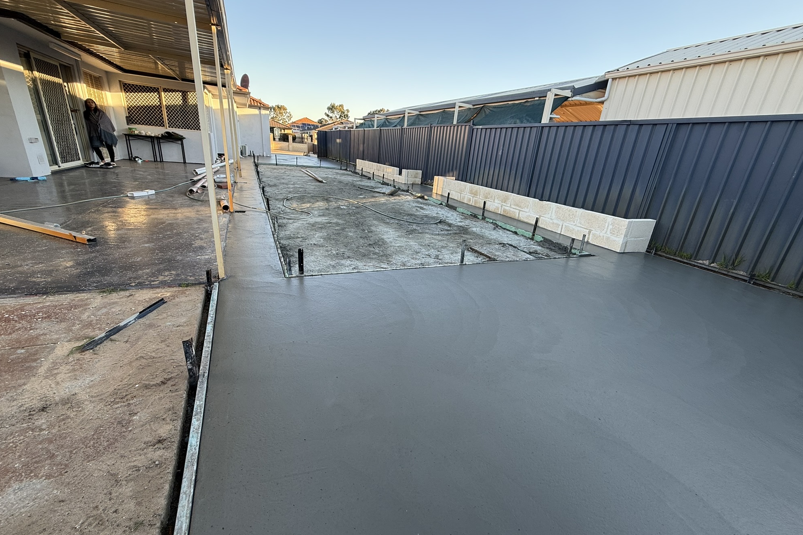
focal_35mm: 15
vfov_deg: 77.3
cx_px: 411
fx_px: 335
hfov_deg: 100.4
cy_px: 270
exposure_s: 1/110
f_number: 2.2
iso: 50
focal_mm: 2.22
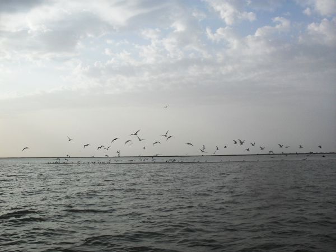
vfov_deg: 37.7
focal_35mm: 38
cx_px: 168
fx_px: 369
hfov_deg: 49.0
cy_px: 126
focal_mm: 6.3
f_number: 8.3
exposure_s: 1/350
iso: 80
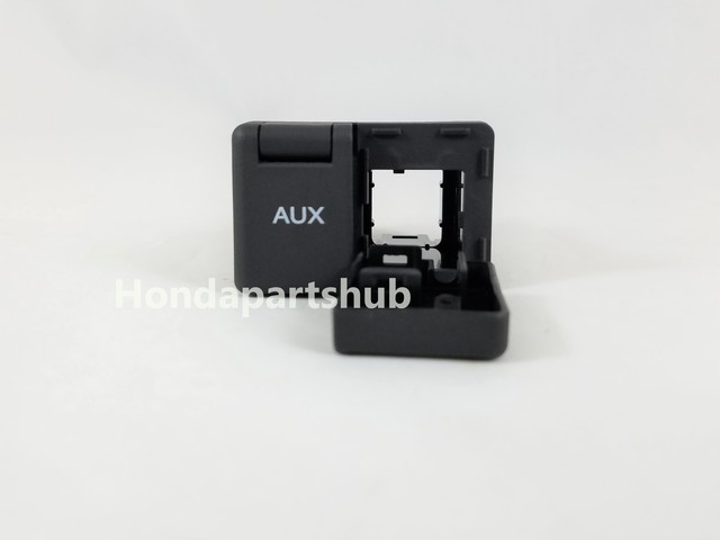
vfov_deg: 53.1
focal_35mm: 26
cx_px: 360
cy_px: 270
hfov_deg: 67.3
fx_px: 541
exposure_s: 1/60
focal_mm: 4.2
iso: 80
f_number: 1.7
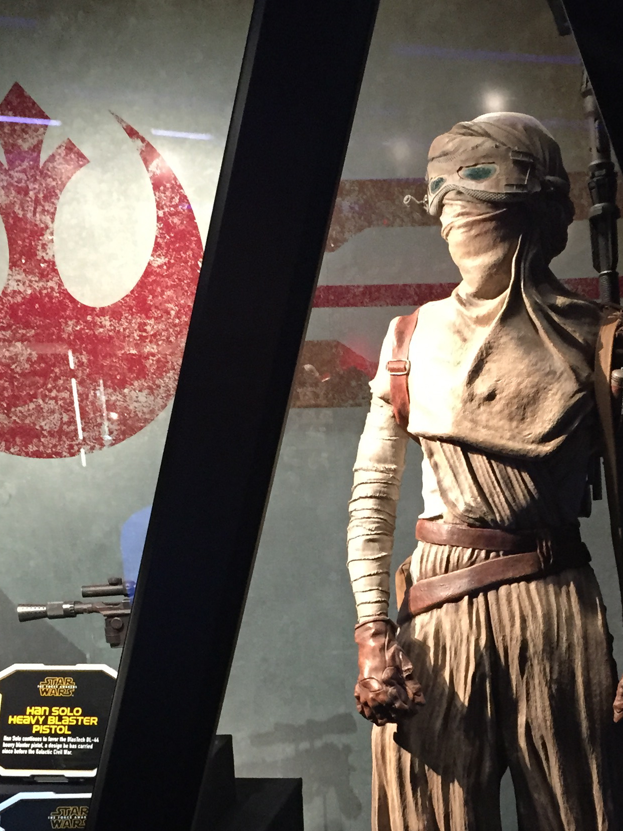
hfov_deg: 25.4
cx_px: 461
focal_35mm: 57
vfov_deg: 32.9
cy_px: 664
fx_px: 1368
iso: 250
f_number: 2.2
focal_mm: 4.15
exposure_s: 1/24
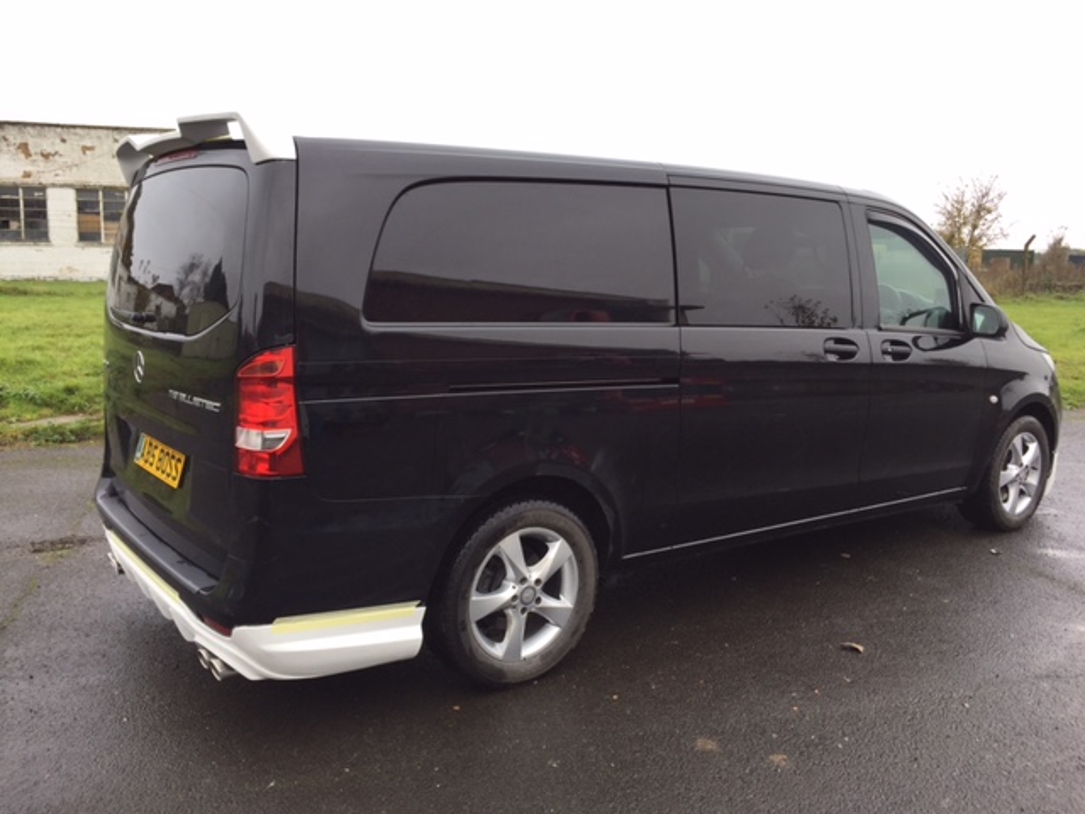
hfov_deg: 61.7
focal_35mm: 29
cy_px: 407
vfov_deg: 48.2
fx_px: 909
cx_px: 542
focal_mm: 4.15
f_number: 2.2
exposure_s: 1/119
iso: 32
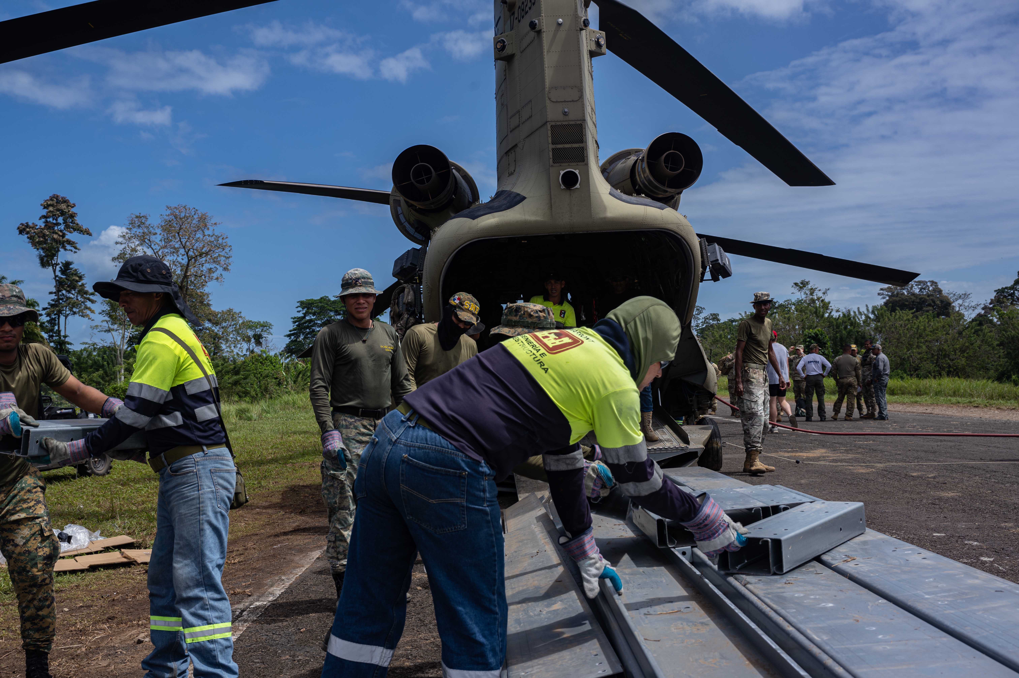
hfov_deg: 50.7
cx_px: 510
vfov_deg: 35.0
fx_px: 1075
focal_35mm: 38
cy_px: 339
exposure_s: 1/400
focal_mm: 38
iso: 100
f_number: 8
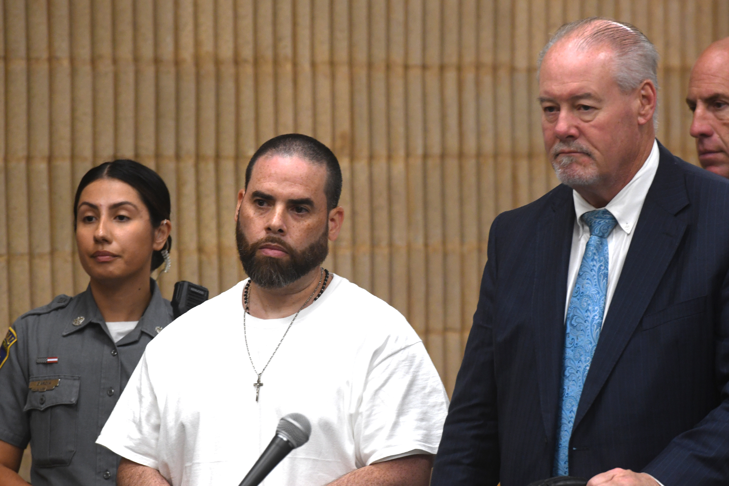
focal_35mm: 200
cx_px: 364
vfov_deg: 6.9
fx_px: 4050
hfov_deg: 10.3
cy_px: 243
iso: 1600
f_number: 6.3
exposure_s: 1/60
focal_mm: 200
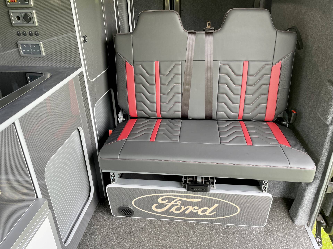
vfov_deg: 53.1
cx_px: 166
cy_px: 124
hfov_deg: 67.3
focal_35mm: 26
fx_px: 250
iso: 80
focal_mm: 4.2
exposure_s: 1/121
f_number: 1.6
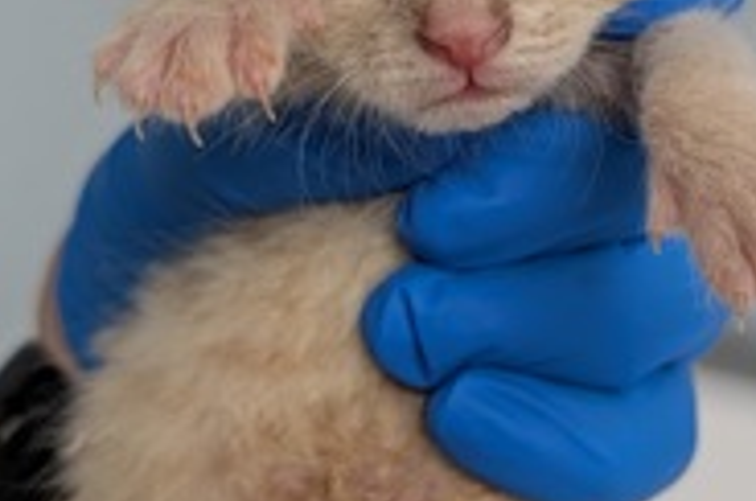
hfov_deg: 26.5
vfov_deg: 17.8
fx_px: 1593
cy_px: 152
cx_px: 530
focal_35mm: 76
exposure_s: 1/120
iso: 206
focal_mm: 6.9
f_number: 1.68
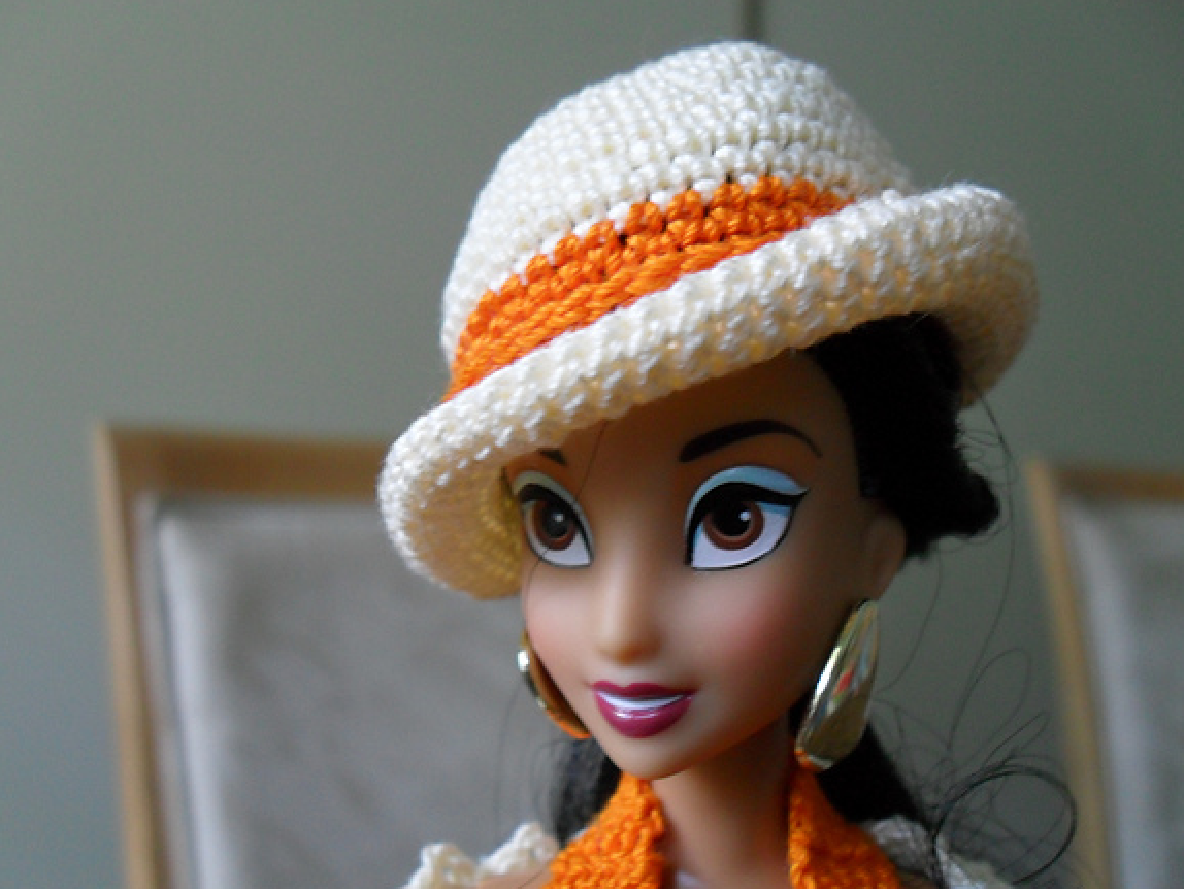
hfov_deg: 47.8
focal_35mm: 39
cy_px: 468
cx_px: 592
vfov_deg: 36.8
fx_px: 1335
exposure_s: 1/15
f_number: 2.8
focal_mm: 6.2
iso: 200
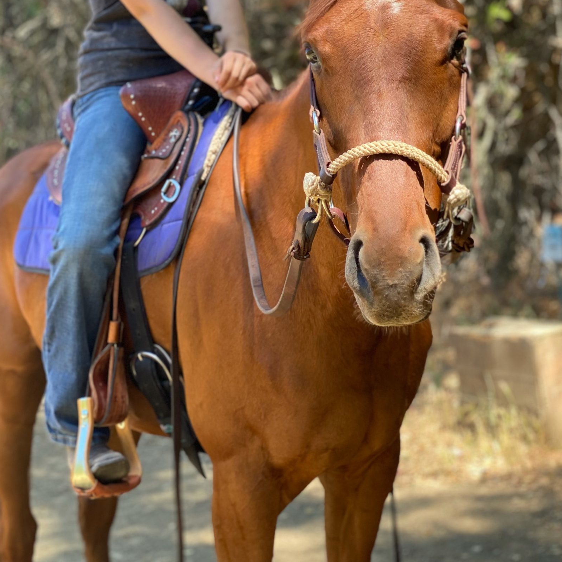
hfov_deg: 23.4
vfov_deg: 23.1
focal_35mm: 74
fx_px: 1359
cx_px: 304
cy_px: 132
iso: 32
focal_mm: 6
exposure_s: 1/122
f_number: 2
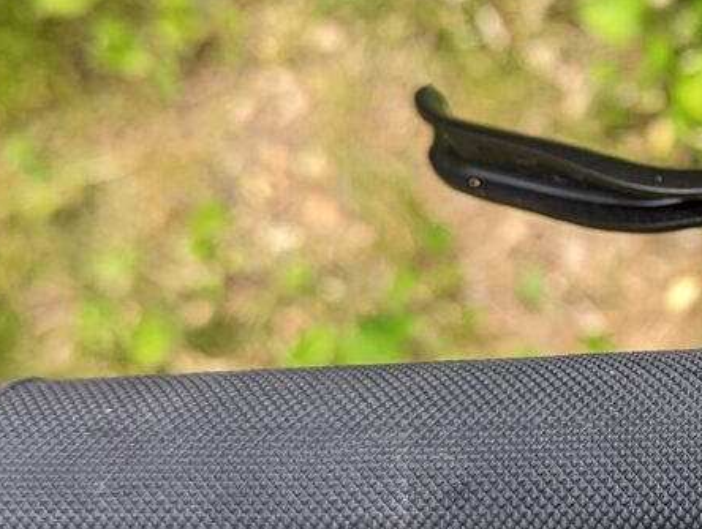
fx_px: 1687
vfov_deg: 17.8
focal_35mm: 83
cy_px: 241
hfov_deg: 22.1
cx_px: 792
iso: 44
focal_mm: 6.81
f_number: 1.85
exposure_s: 1/335
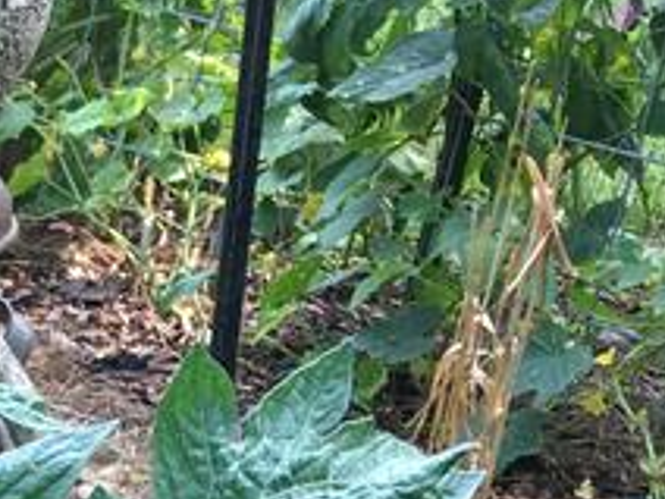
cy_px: 1158
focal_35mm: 137
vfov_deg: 9.7
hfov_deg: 13.1
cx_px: -496
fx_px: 2632
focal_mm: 4.15
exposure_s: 1/60
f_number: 2.2
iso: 25
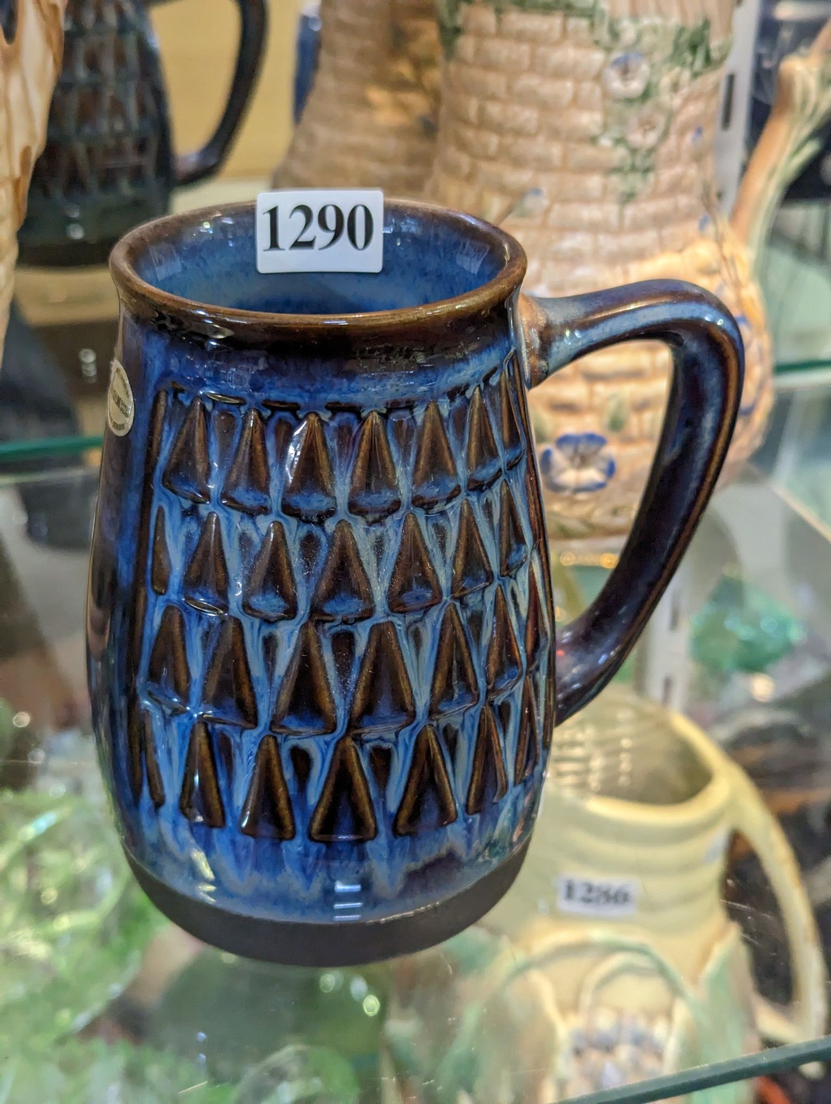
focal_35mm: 48
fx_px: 1533
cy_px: 552
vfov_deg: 39.6
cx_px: 416
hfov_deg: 30.3
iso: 735
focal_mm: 6.81
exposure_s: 1/99.9
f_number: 1.85
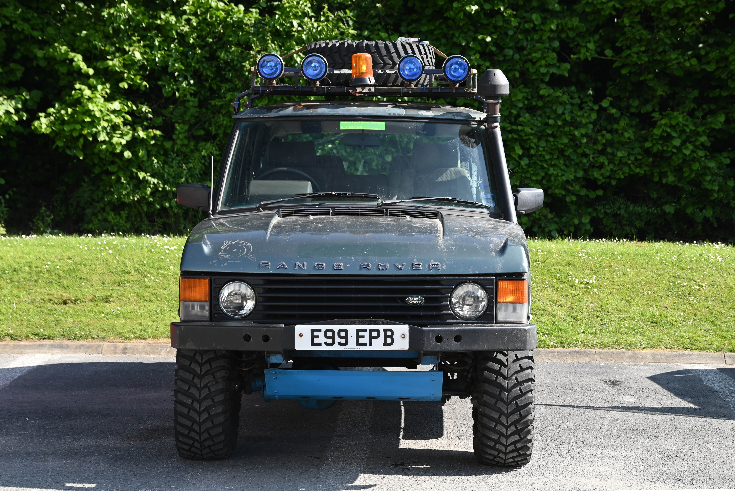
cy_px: 246
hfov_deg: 24.8
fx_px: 1675
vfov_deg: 16.7
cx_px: 368
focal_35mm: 82
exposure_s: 1/125
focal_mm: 82
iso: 250
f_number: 8
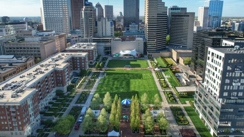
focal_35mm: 25
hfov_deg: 74.0
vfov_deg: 45.7
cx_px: 128
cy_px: 55
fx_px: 162
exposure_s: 1/1000
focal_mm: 8.38
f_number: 2.8
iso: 100
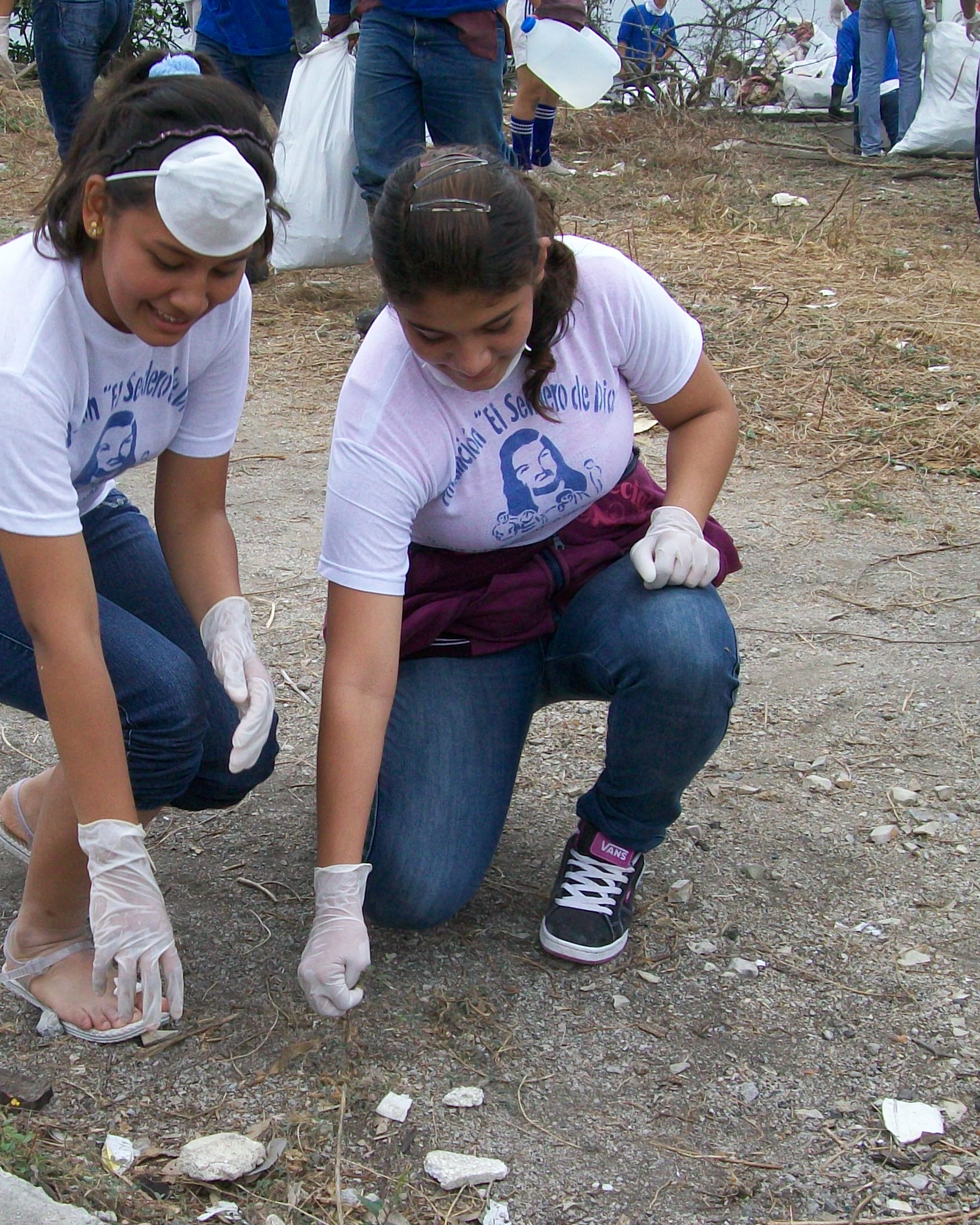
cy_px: 649
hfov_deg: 26.5
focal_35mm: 57
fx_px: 2067
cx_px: 297
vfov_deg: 33.0
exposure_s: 1/400
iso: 64
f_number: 4.8
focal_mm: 6
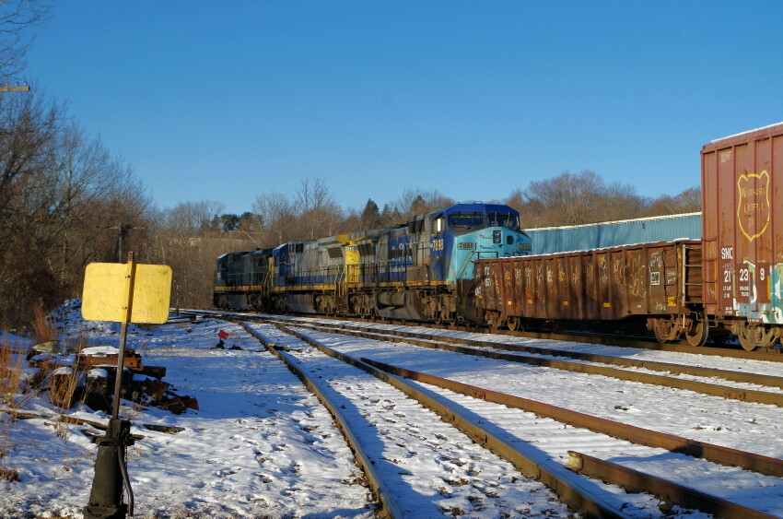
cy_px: 260
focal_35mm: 57
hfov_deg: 35.1
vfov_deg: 23.7
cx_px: 392
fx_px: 1237
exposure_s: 1/1000
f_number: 6.3
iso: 200
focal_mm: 37.5
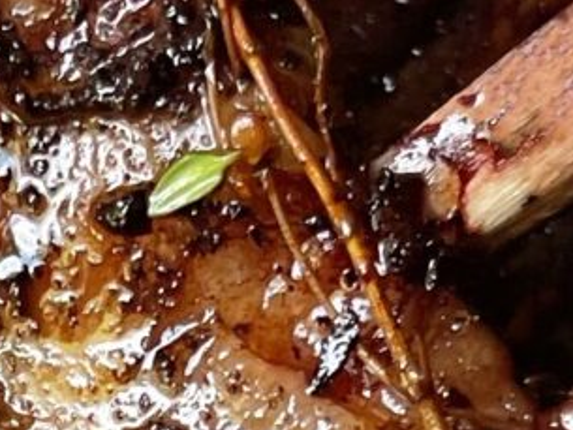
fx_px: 3610
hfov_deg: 9.0
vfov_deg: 6.6
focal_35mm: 218
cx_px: -26
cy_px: 869
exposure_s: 1/102
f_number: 1.6
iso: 125
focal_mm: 5.1
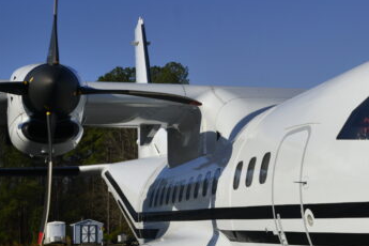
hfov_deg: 25.3
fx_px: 799
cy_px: 116
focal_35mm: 78
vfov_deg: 17.5
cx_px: 318
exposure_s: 1/1250
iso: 160
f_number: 9
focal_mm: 35
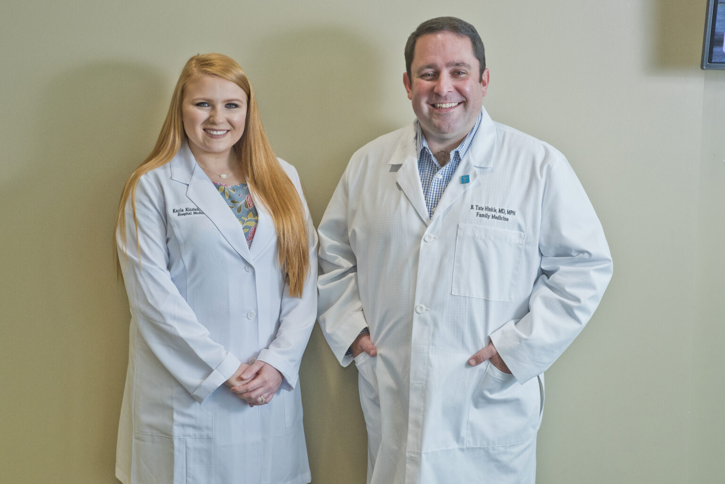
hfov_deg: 36.2
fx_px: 1108
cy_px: 242
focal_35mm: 55
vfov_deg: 24.6
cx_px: 362
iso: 800
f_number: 6.3
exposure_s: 1/200
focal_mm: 55
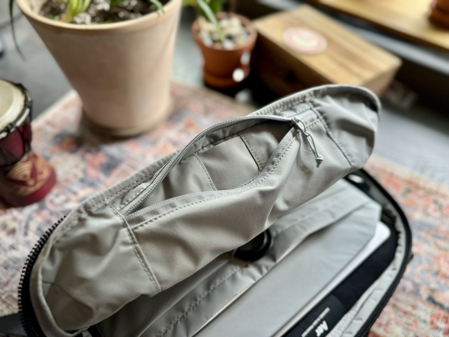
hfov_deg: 71.6
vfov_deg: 56.8
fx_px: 311
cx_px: 224
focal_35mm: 24
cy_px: 168
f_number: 1.78
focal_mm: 6.86
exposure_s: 1/60
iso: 125
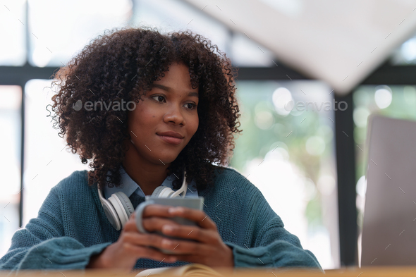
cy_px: 138
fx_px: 982
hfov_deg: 23.9
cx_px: 208
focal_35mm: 85
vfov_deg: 16.1
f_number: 2
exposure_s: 1/160
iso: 200
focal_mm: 85
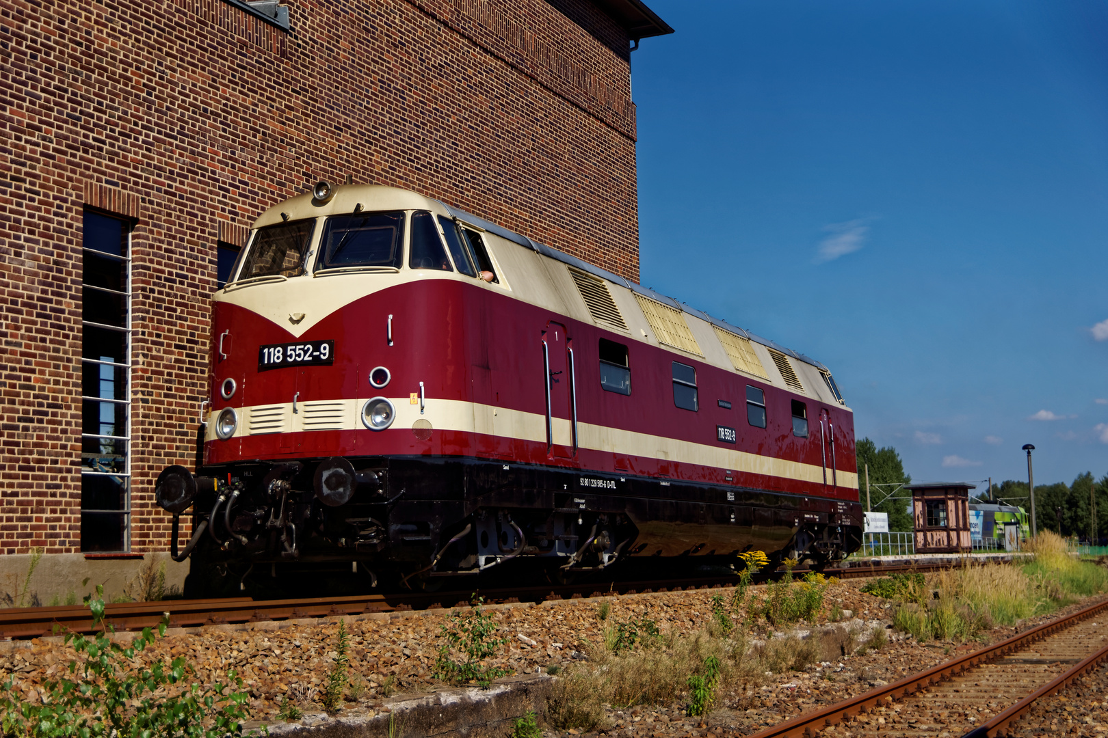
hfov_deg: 37.9
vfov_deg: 25.8
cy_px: 369
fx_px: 1616
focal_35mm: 52
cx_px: 554
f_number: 2.8
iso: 100
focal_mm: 35
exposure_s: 1/4000
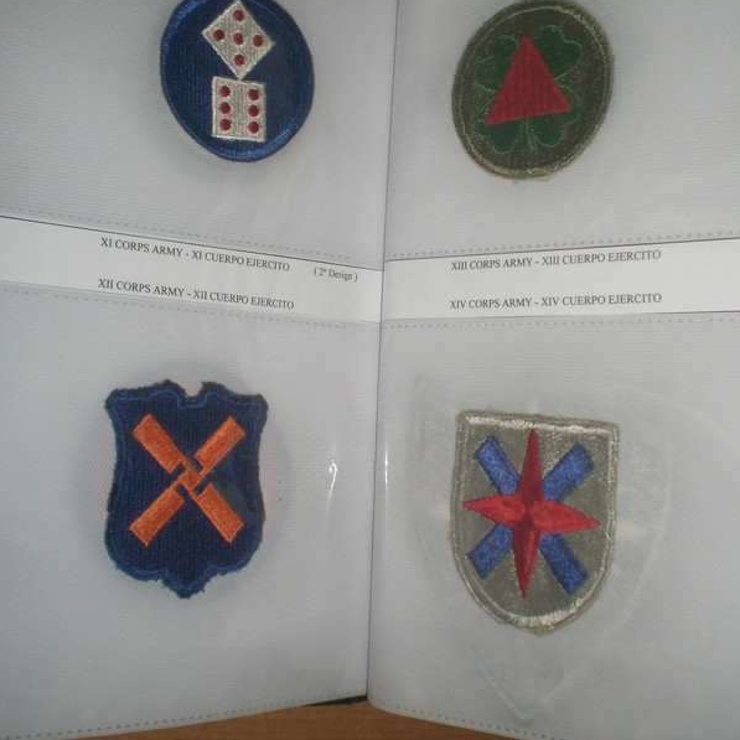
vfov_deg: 37.4
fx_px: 1088
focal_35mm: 45
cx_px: 371
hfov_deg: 37.6
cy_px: 283
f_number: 3.1
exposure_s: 1/60
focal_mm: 6.3
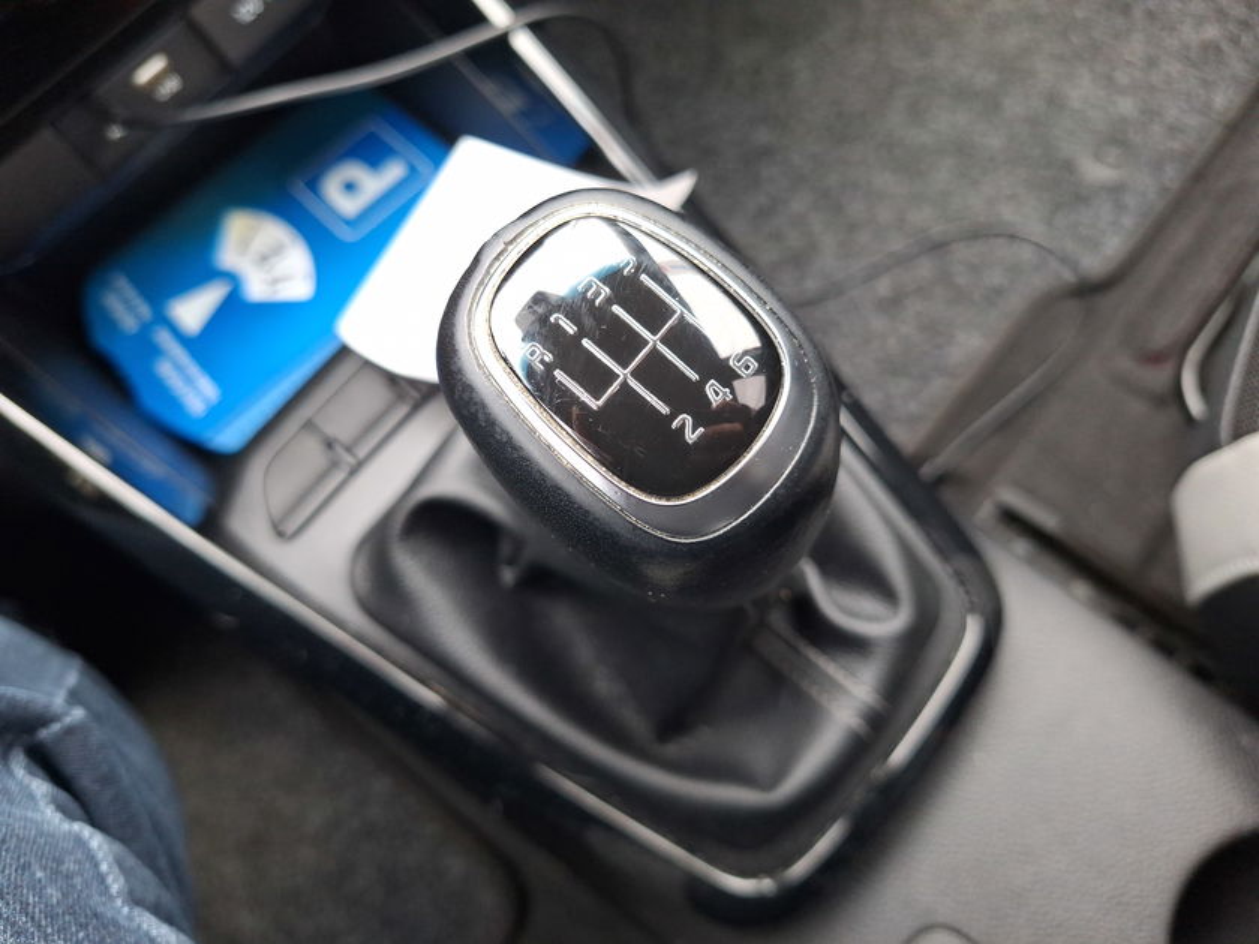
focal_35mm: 23
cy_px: 472
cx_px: 630
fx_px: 837
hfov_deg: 73.9
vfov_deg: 58.9
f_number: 1.8
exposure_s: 1/33
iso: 200
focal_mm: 5.54
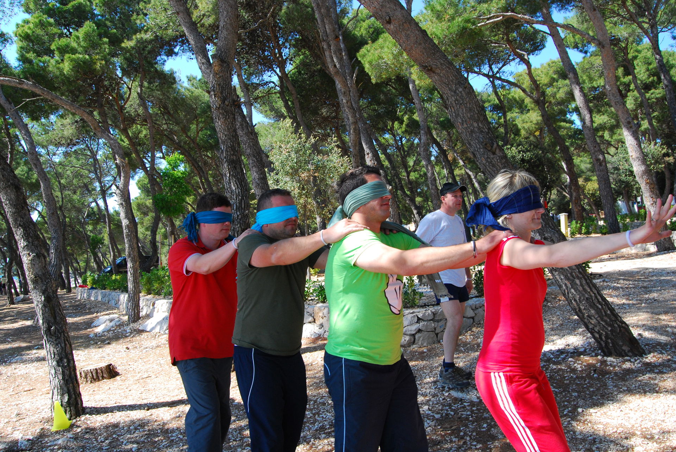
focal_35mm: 28
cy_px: 226
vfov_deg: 45.8
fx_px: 536
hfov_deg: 64.5
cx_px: 338
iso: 400
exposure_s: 1/250
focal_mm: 19
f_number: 8
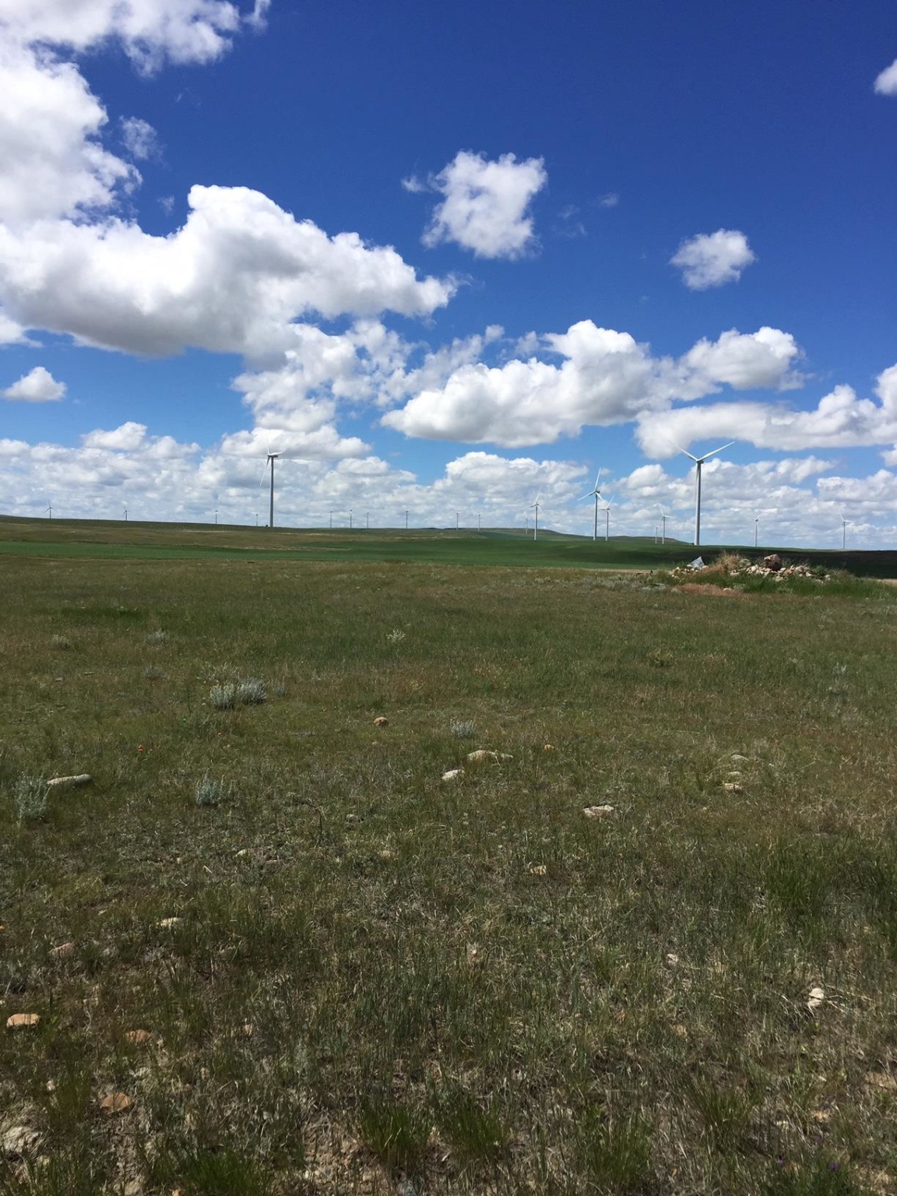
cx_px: 448
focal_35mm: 29
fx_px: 1002
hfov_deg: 48.2
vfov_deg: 61.7
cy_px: 598
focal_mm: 4.15
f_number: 2.2
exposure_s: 1/3597
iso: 32
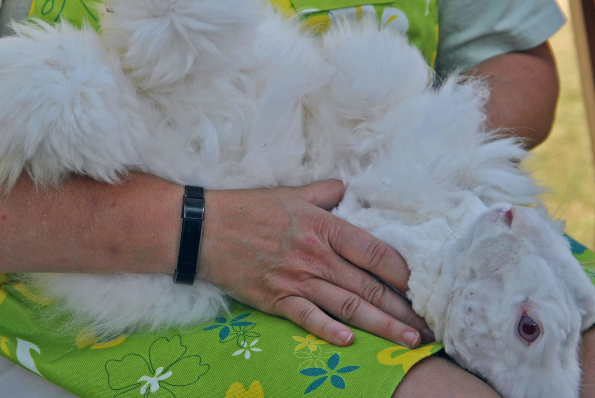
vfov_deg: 9.6
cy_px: 190
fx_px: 2383
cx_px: 269
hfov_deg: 14.2
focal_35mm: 144
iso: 200
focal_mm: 68
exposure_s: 1/500
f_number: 5.6
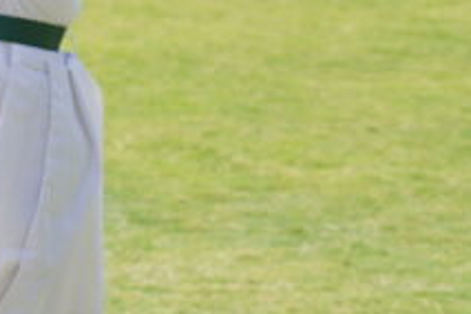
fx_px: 3297
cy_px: -88
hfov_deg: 7.1
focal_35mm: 252
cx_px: -1024
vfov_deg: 5.4
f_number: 3.2
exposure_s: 1/1250
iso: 125
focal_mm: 35
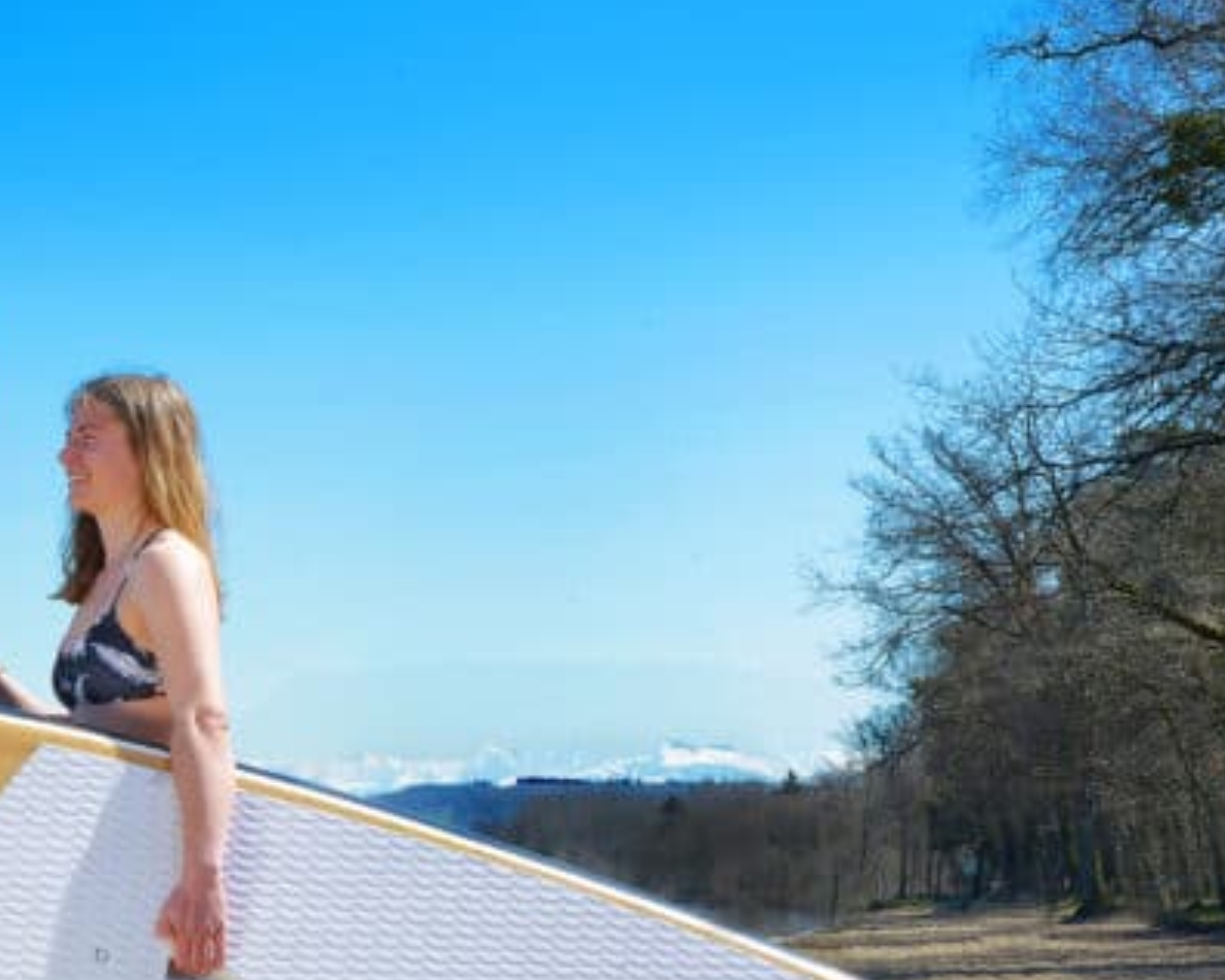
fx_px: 3518
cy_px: 892
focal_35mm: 97
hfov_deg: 19.1
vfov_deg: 15.7
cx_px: -77
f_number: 16
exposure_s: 1/40
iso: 100
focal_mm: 40
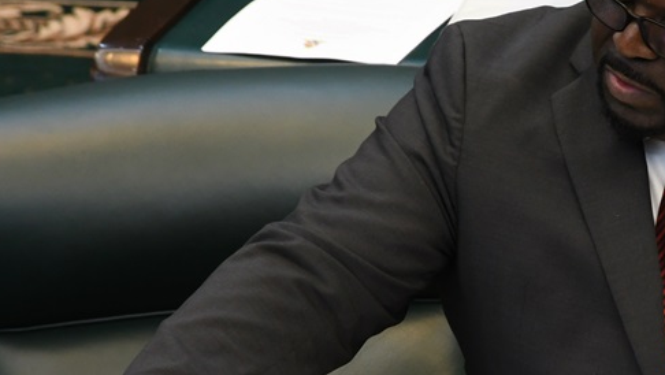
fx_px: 10215
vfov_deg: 2.1
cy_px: 178
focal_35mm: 579
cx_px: 546
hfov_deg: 3.7
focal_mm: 140
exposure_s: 1/20
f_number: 5.6
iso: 1250
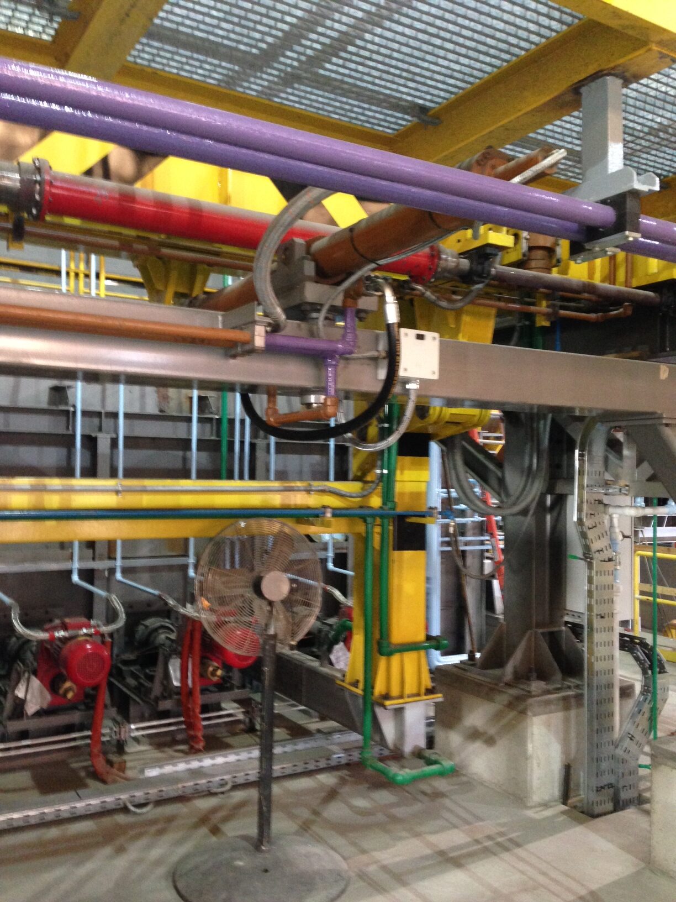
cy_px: 451
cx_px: 338
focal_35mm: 33
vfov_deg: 55.4
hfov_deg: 42.9
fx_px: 859
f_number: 2.4
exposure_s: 1/20
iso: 250
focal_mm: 4.12
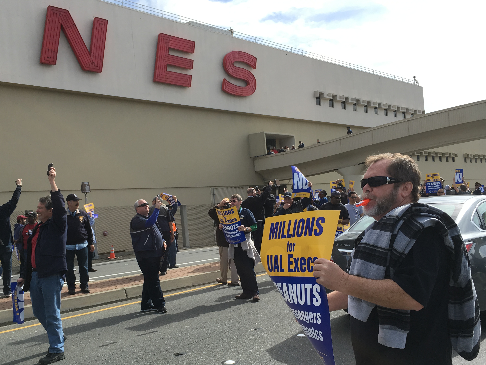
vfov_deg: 38.4
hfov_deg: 50.1
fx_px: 519
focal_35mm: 37
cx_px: 220
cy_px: 231
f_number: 2.2
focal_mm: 4.15
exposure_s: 1/1399
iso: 25
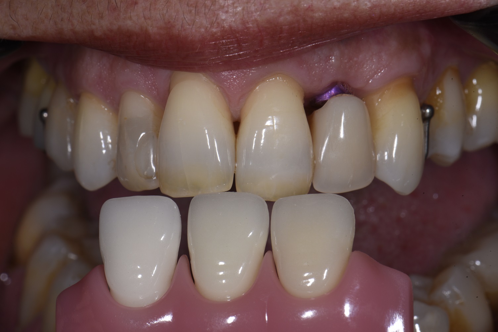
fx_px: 1453
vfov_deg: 13.1
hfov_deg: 19.4
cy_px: 166
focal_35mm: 105
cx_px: 249
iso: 200
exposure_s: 1/160
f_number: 32
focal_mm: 105
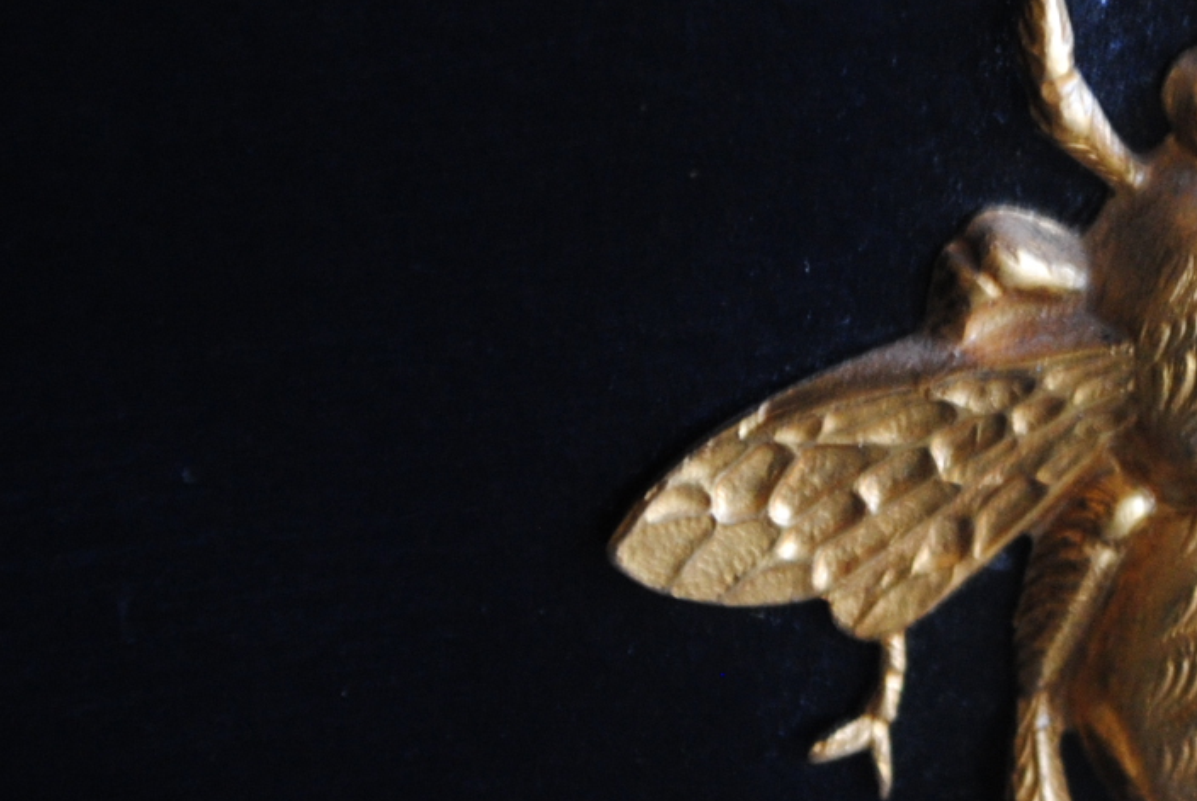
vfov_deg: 7.0
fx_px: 6590
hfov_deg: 10.3
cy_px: 536
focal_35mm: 198
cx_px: 1224
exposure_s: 1/30
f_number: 5.6
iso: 400
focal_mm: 48
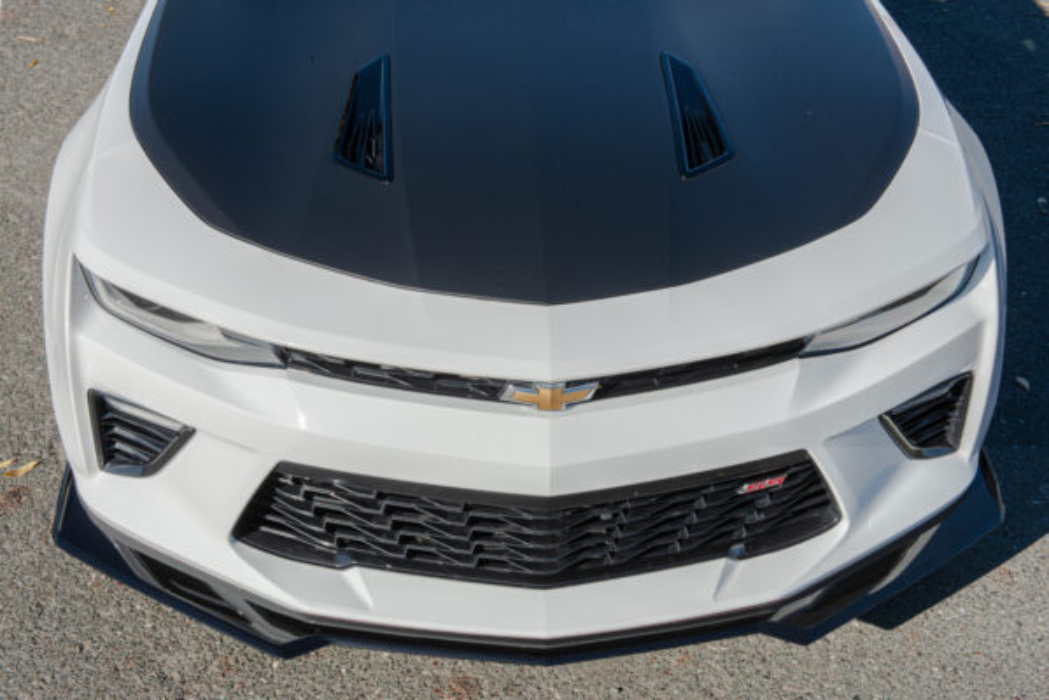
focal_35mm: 48
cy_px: 350
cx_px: 524
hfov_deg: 41.1
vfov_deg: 28.1
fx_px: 1399
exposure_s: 1/160
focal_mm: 48
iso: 100
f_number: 14
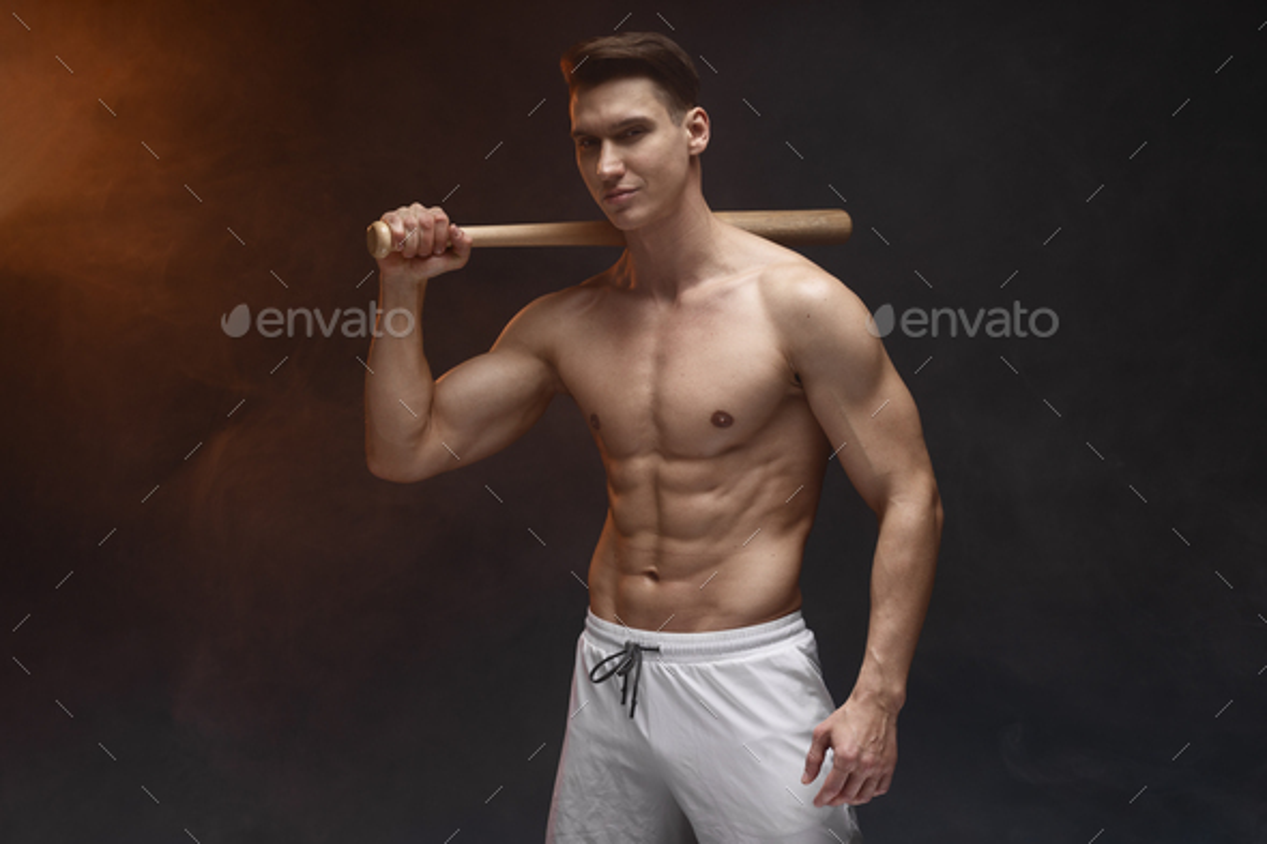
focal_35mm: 65
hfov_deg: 31.0
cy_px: 422
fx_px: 2287
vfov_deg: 20.9
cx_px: 634
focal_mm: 65
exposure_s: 1/250
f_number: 5
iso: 100
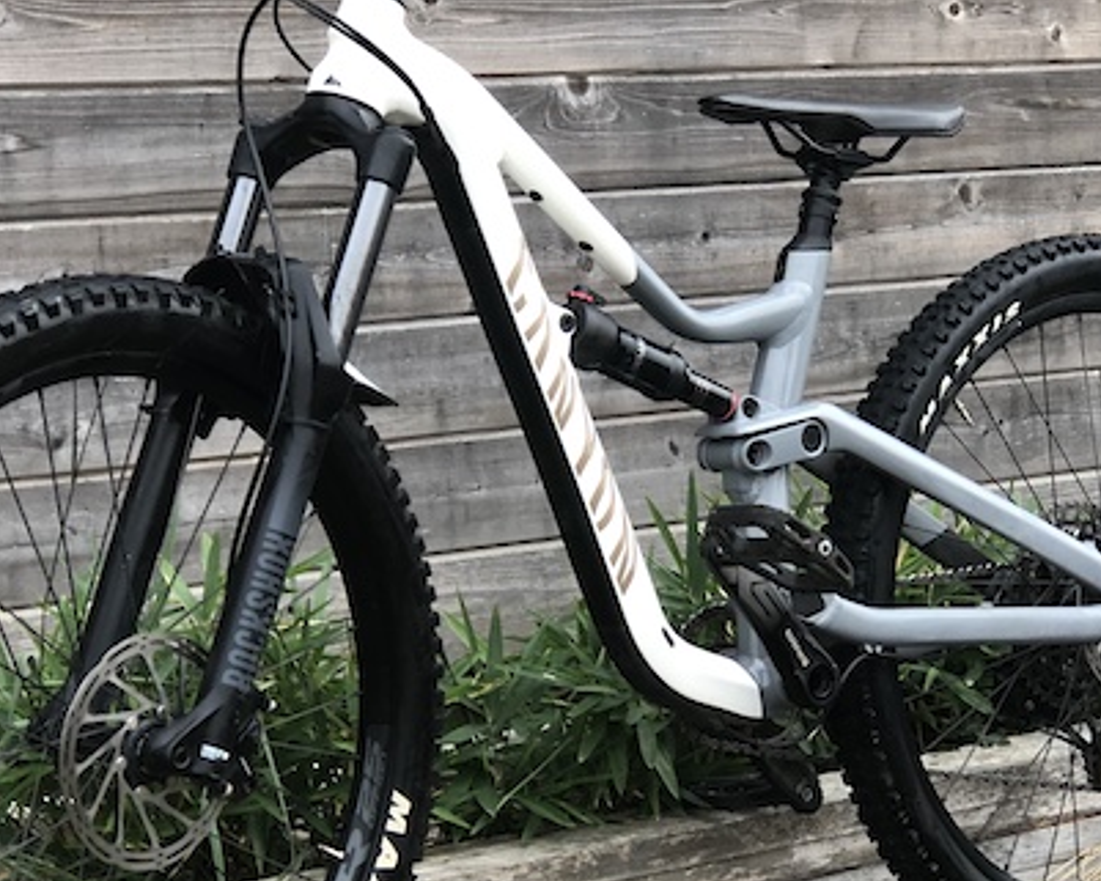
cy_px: 598
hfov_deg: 17.3
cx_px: 675
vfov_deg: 13.9
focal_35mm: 111
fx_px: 3618
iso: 20
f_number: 2.8
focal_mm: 6.6
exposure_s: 1/60
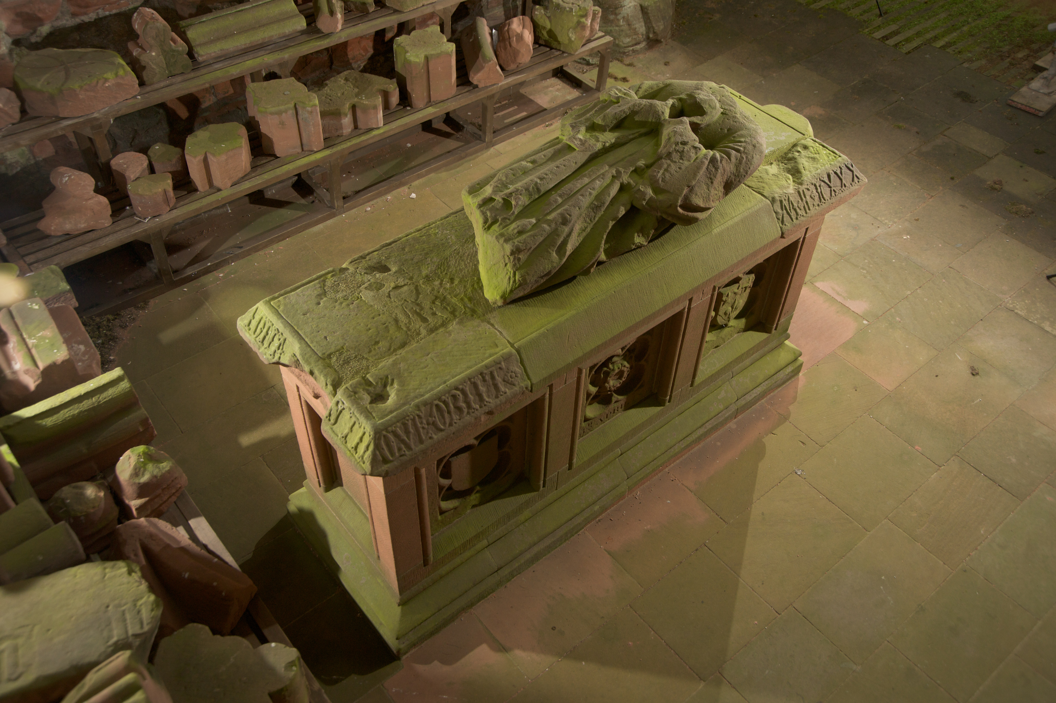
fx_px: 997
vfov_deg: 38.9
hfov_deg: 55.8
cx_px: 528
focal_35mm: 34
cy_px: 352
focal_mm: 34
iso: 400
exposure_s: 1/200
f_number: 8
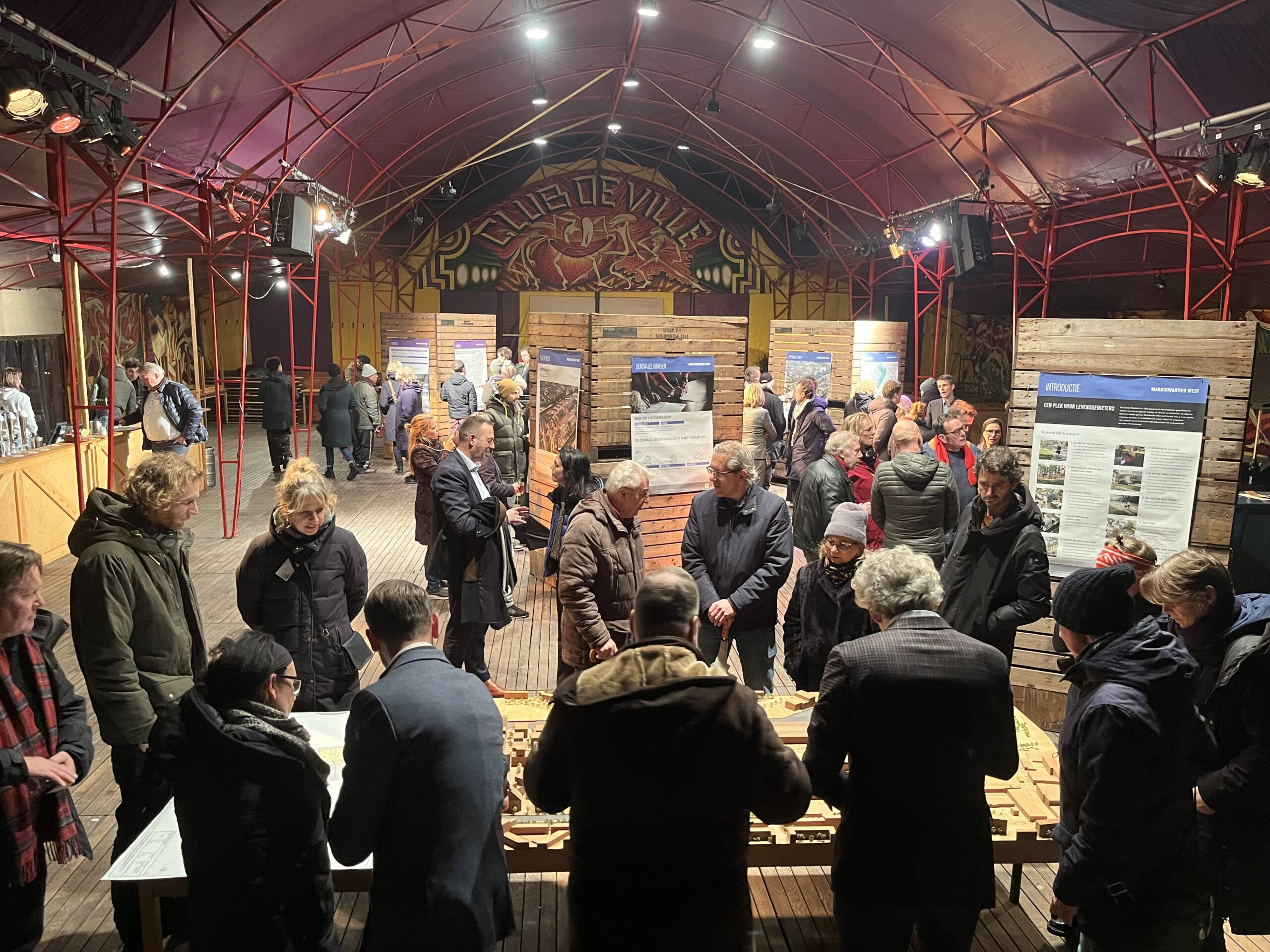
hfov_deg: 67.3
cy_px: 476
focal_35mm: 26
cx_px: 635
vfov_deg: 53.1
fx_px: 954
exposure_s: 1/33
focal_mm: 5.1
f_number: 1.6
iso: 400
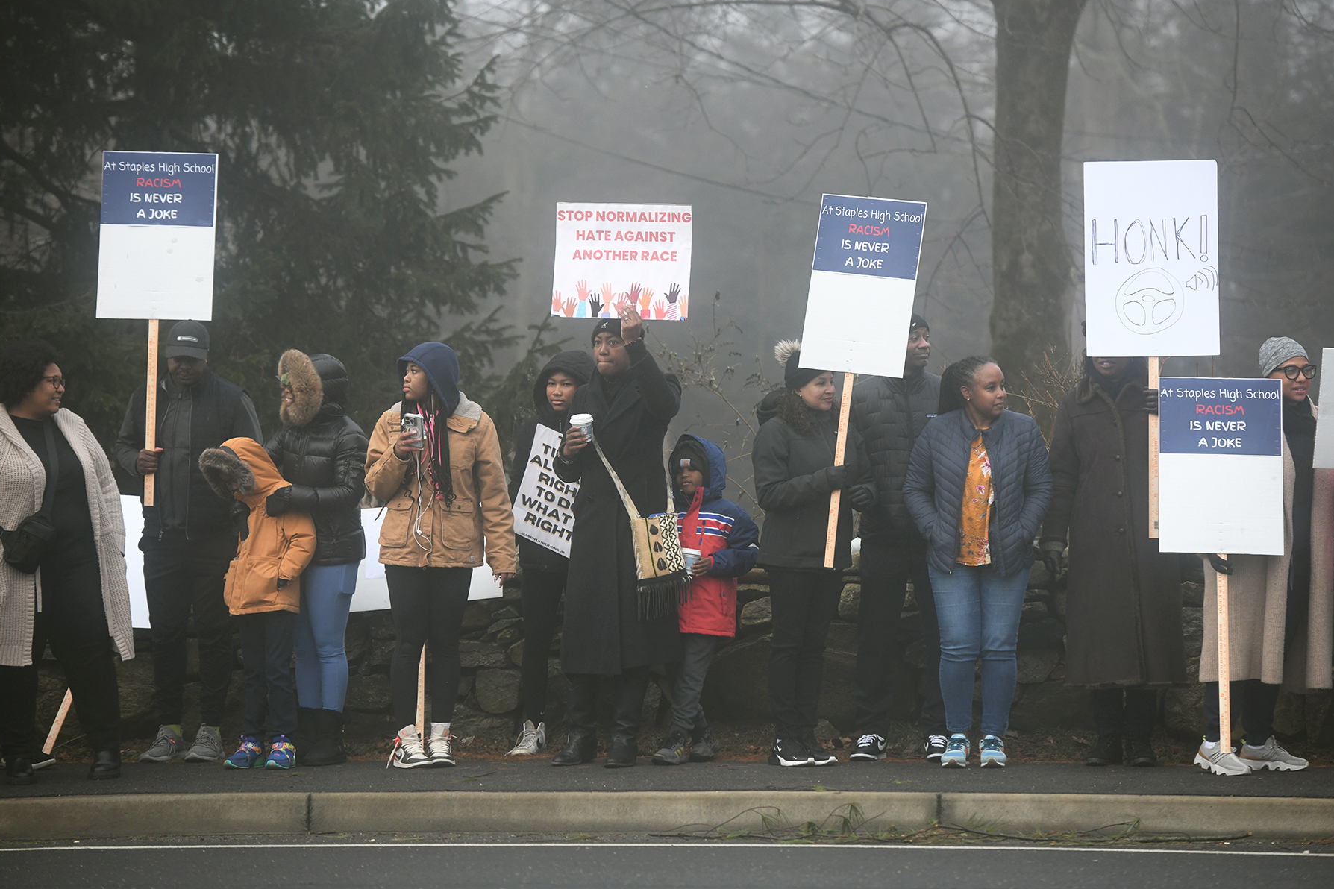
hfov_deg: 13.2
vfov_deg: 8.8
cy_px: 442
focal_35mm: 156
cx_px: 666
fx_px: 5780
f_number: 5.6
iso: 800
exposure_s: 1/1000
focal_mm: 155
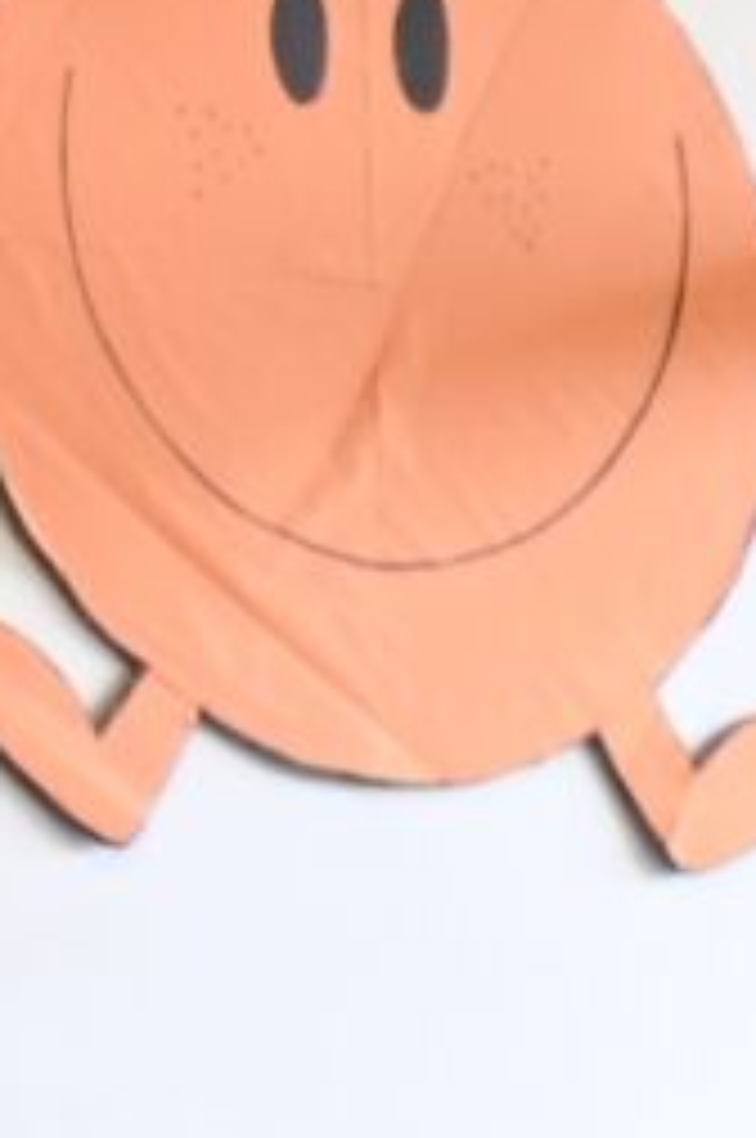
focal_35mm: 365
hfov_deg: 3.3
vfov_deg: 5.4
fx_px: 11528
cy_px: 3160
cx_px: 4738
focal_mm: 24
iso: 400
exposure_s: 1/125
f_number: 4.2
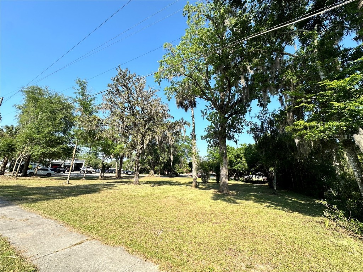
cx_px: 182
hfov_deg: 102.1
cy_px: 136
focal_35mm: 14
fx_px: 147
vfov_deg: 85.7
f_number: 2.2
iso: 40
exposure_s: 1/947
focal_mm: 2.22
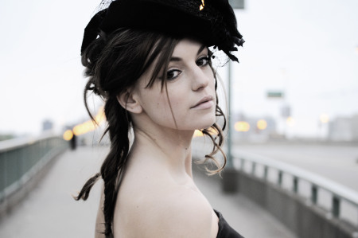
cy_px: 119
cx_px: 179
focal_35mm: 82
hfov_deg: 24.6
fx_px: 820
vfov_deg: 16.5
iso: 640
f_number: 4
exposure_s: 1/40
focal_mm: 55
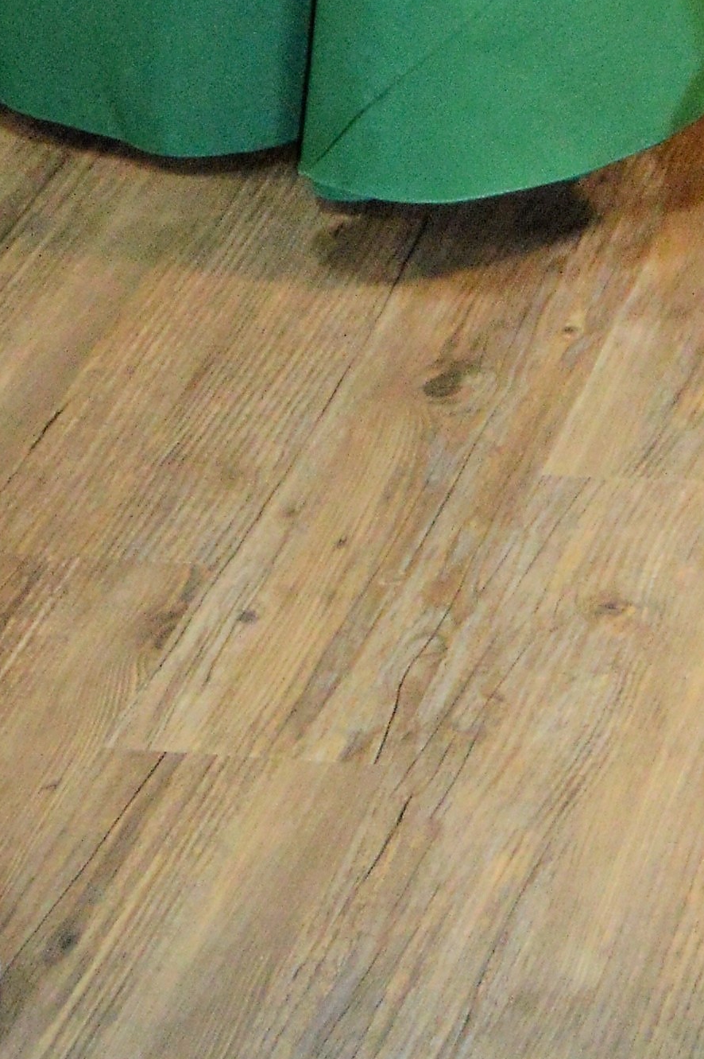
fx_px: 4377
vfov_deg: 12.5
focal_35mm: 149
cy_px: -869
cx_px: 1321
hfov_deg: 8.8
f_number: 3.5
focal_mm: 22
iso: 1600
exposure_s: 1/60
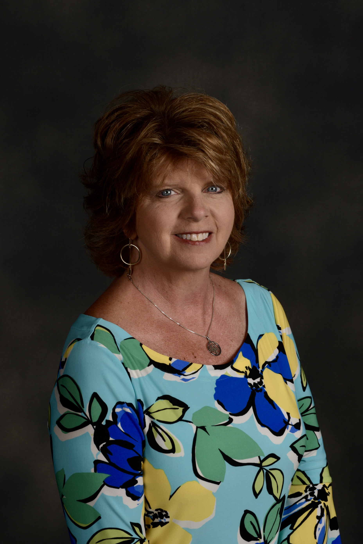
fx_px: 1361
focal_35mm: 90
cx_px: 182
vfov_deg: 22.6
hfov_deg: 15.2
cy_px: 272
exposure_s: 1/125
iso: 100
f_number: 11
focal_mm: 60
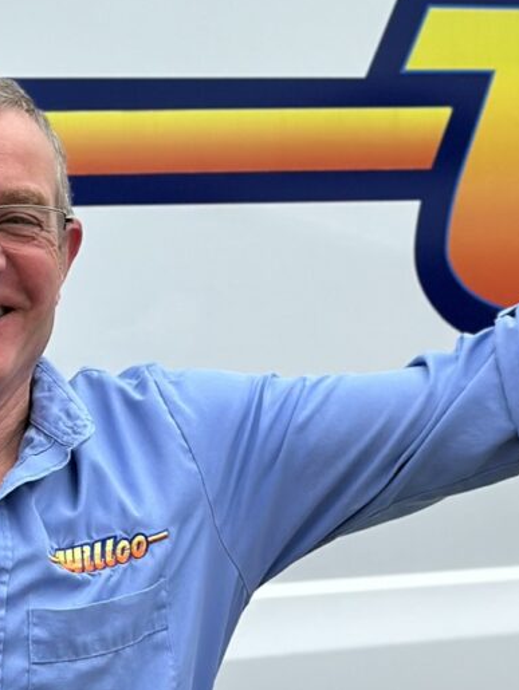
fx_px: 2975
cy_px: 291
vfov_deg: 13.2
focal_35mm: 149
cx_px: 207
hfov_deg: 10.0
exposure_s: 1/1783
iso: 80
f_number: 1.78
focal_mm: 6.86
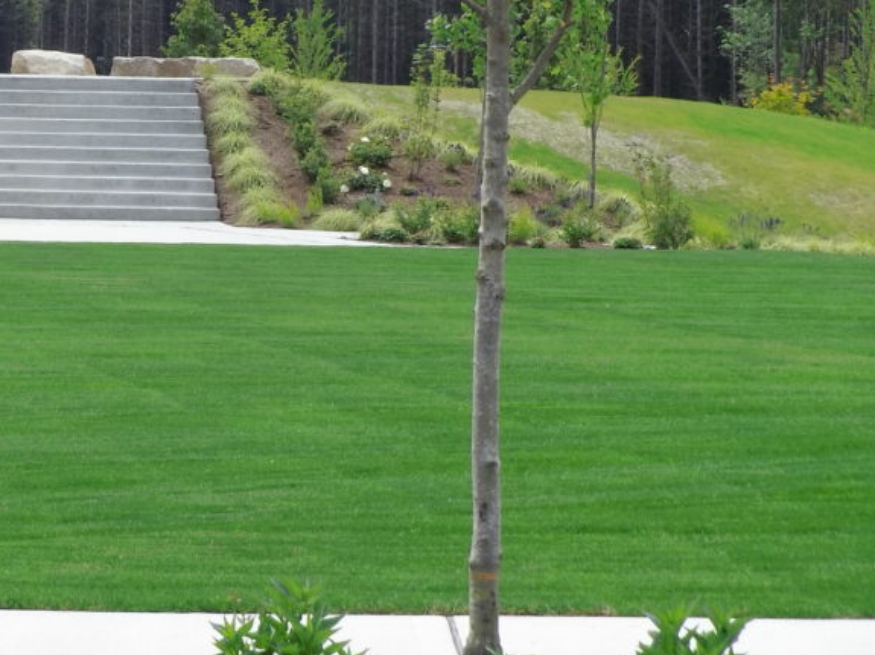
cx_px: 75
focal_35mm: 250
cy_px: 196
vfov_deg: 5.9
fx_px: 6313
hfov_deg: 7.9
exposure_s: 1/400
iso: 100
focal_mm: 23.9
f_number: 5.5
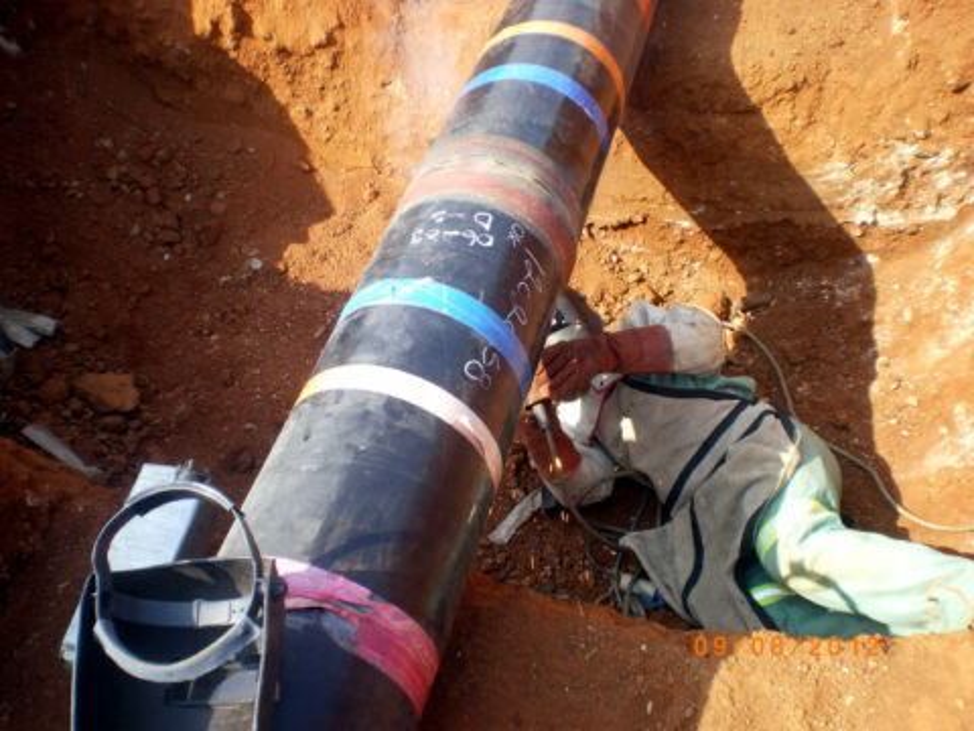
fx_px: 1013
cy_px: 366
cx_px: 487
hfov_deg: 51.4
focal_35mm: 36
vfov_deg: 39.7
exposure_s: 1/80
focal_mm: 6.3
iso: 50
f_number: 4.6
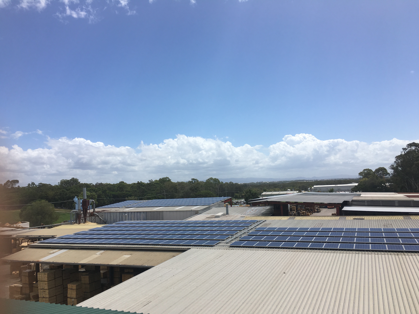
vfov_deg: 48.2
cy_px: 157
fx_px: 351
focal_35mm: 29
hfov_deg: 61.7
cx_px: 210
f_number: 2.2
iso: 25
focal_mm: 4.15
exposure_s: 1/3205
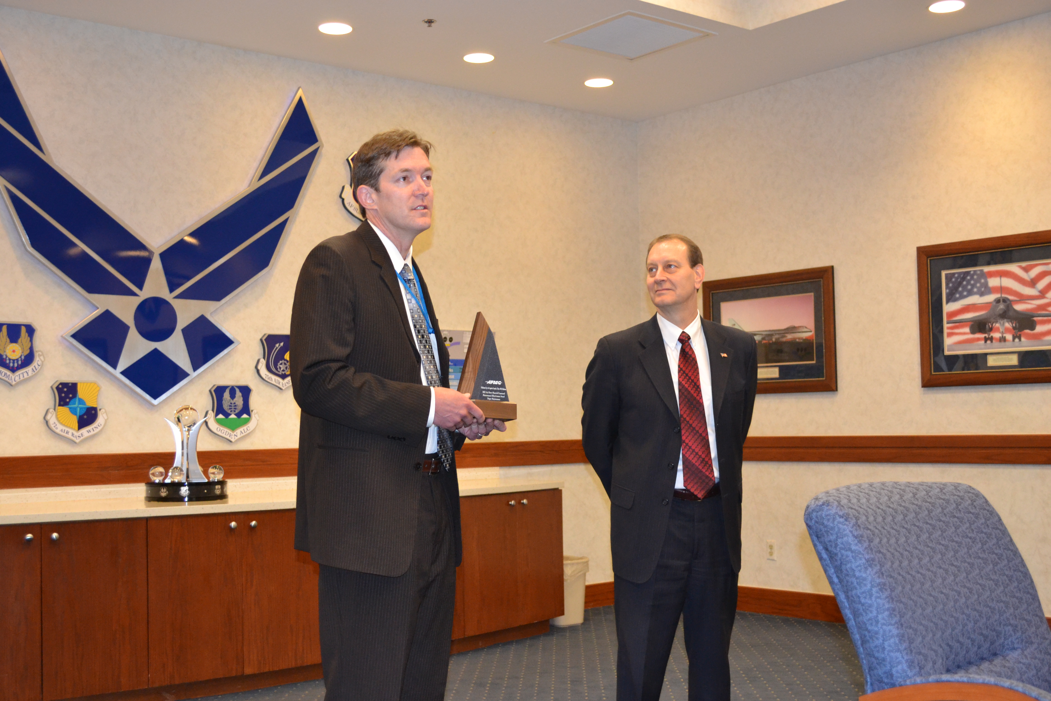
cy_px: 350
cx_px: 526
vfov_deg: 30.8
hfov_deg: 45.0
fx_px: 1270
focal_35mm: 44
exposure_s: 1/60
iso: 1600
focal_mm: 29
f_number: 4.5
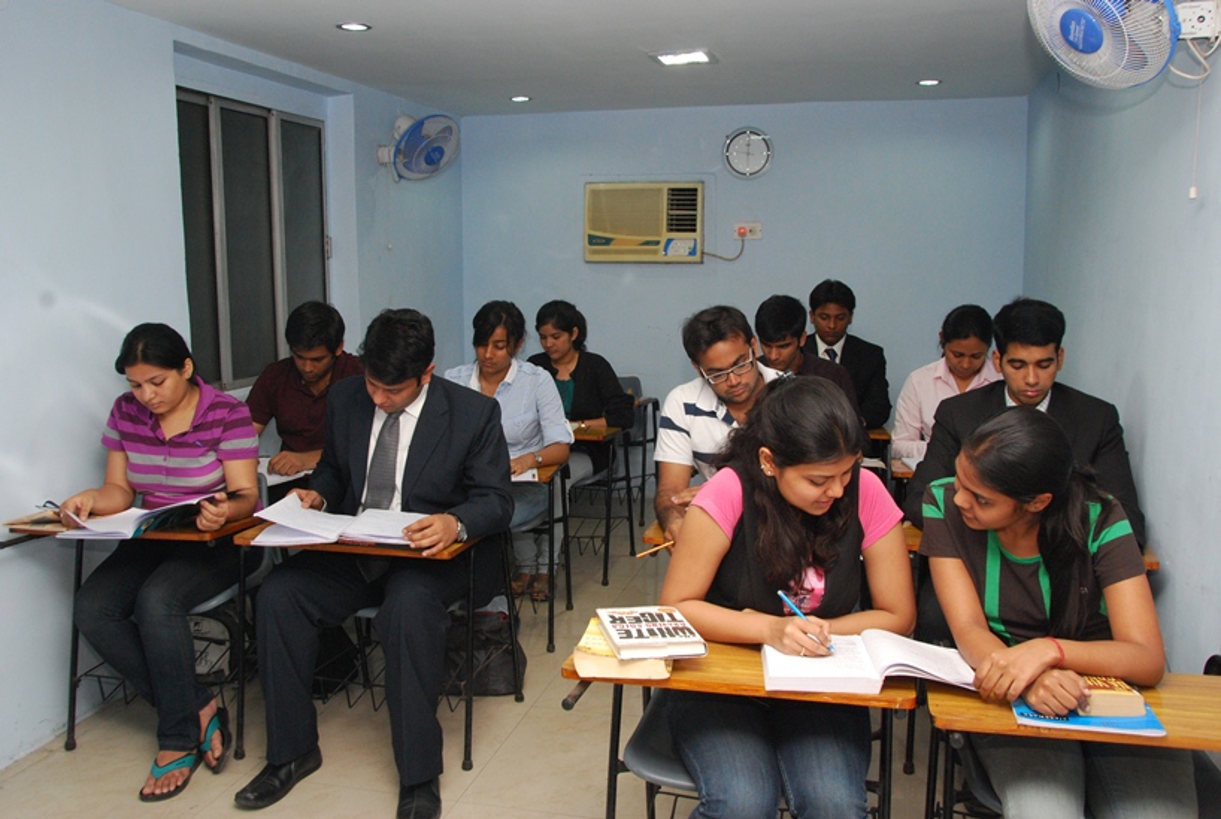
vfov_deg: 41.9
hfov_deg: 59.4
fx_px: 1071
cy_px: 410
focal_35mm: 32
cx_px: 610
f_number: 8
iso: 800
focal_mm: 21
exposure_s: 1/20
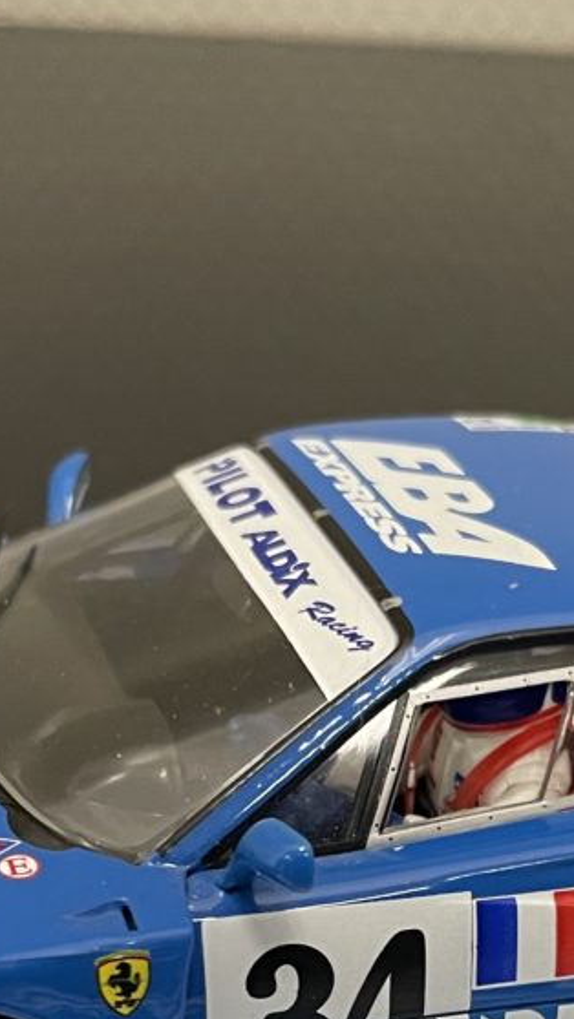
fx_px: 2110
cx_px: 415
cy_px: 968
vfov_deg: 26.1
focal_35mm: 78
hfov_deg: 15.4
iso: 320
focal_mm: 4.2
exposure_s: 1/60
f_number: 1.6
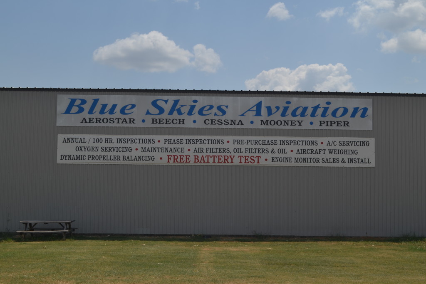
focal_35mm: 45
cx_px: 213
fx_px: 533
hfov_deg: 43.6
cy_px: 142
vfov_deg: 29.9
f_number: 7.1
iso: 100
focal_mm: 30
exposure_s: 1/200
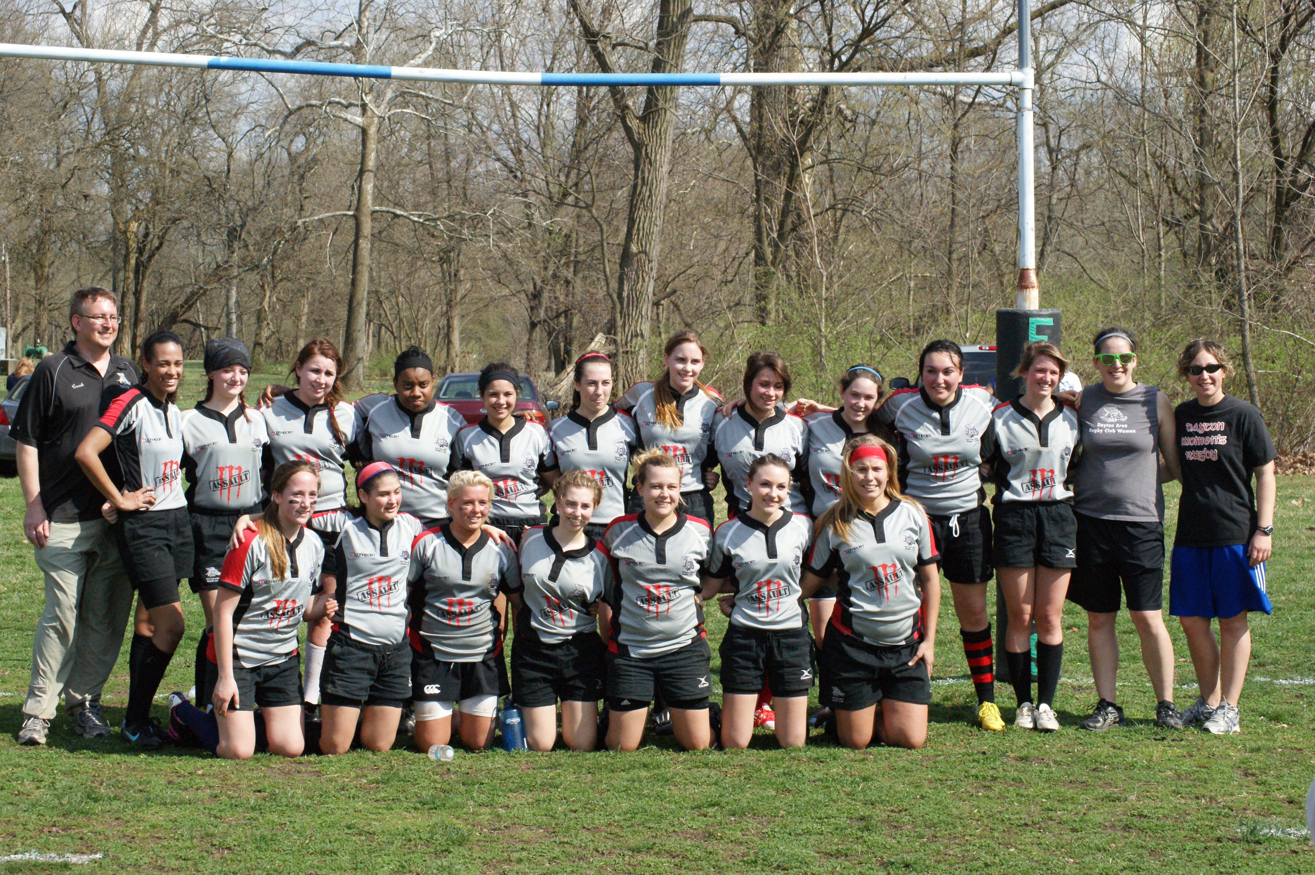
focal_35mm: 82
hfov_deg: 24.6
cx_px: 658
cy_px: 438
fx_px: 3012
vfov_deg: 16.5
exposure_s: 1/1000
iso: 800
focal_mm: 55
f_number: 11
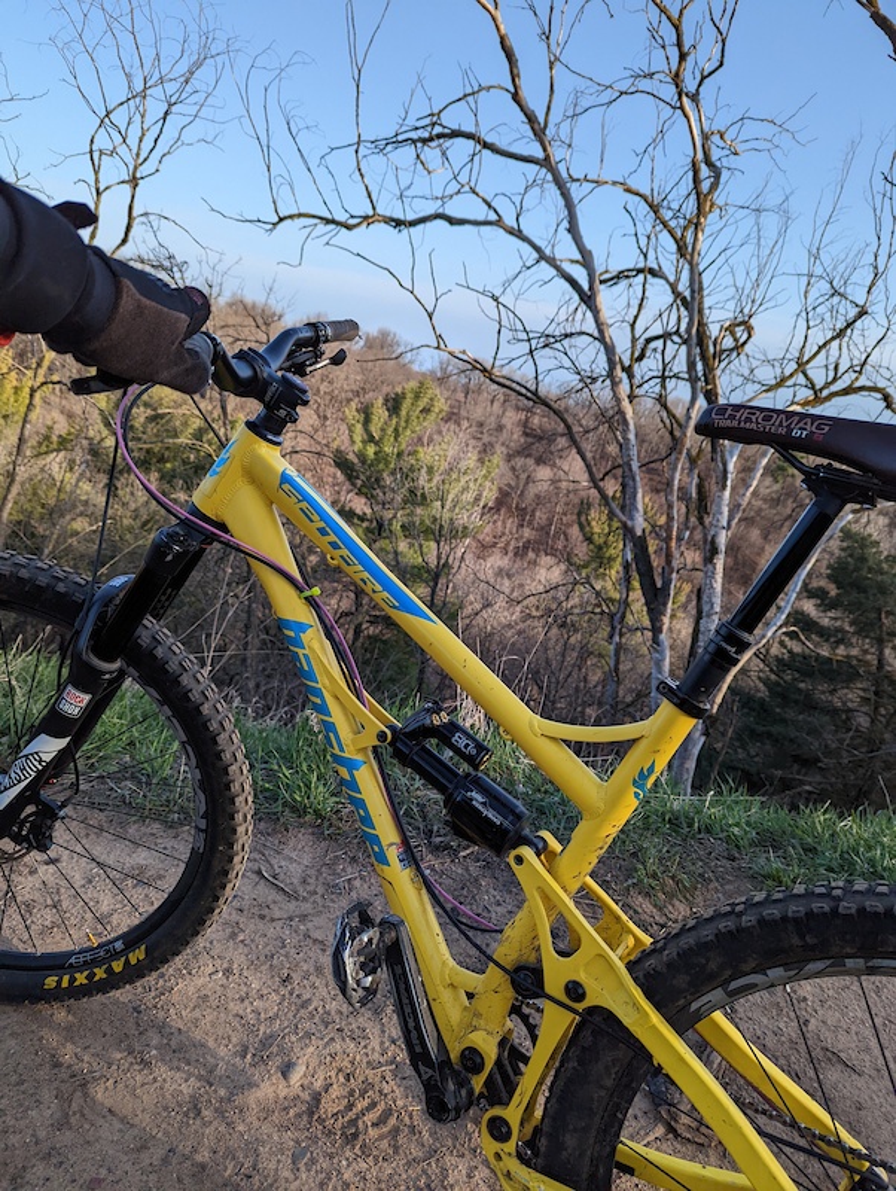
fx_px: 827
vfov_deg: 71.5
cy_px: 596
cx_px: 448
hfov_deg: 56.9
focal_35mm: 24
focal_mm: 6.81
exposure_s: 1/2217
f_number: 1.85
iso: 121
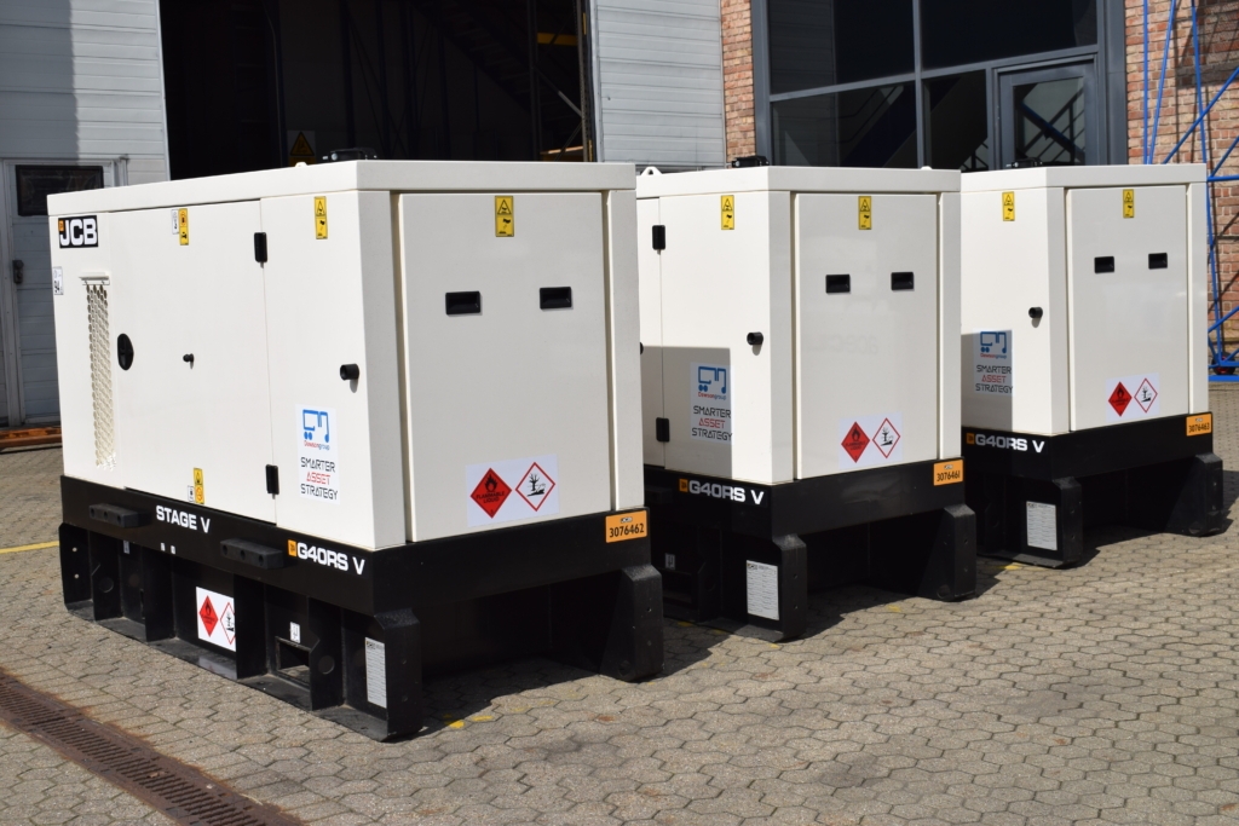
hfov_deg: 42.3
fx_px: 1600
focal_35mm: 46
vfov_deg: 29.0
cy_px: 413
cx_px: 620
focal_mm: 31
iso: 200
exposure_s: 1/500
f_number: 11
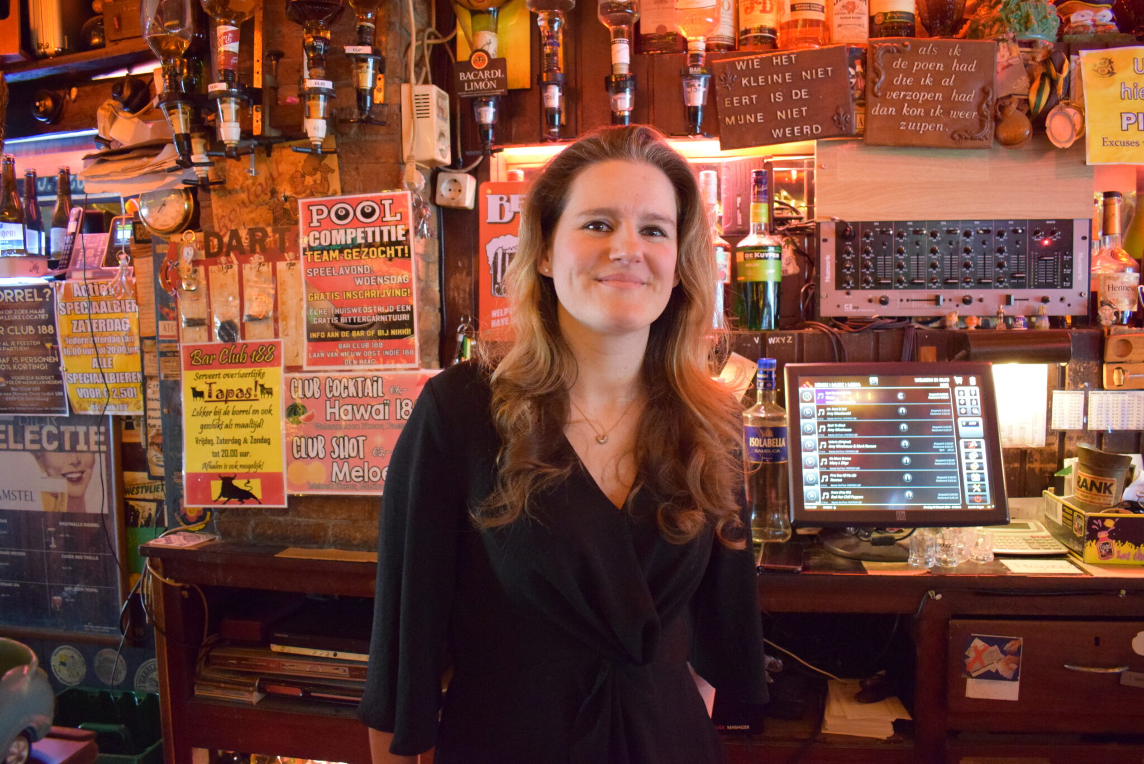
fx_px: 858
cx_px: 572
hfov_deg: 67.4
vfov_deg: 48.0
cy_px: 382
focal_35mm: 27
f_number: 3.5
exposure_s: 1/25
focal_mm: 18
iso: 6400
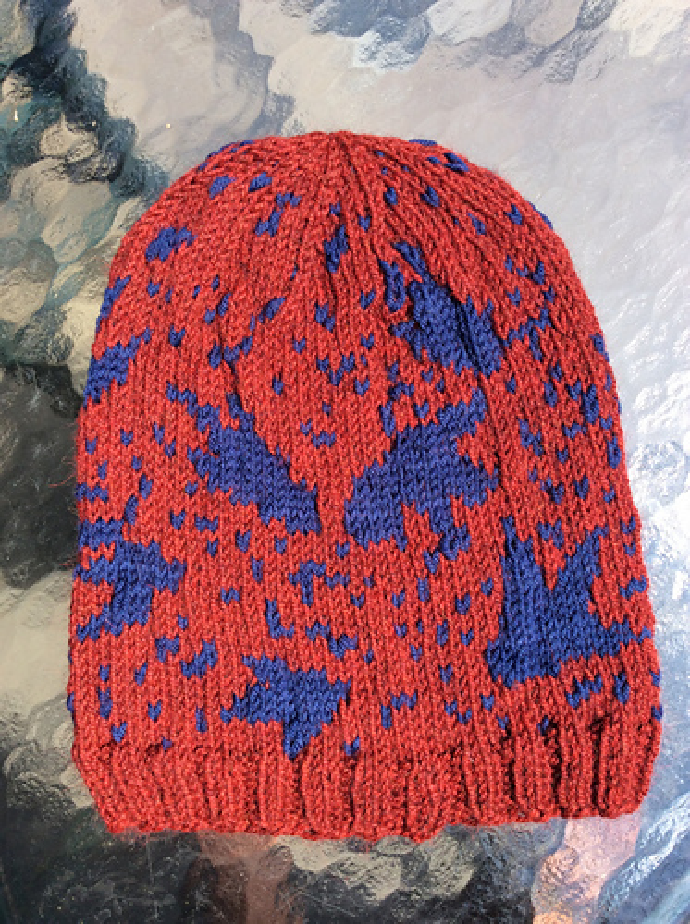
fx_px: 853
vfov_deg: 56.9
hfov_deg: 44.0
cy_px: 462
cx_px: 345
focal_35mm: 32
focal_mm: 3.3
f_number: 2.4
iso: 32
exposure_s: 1/430
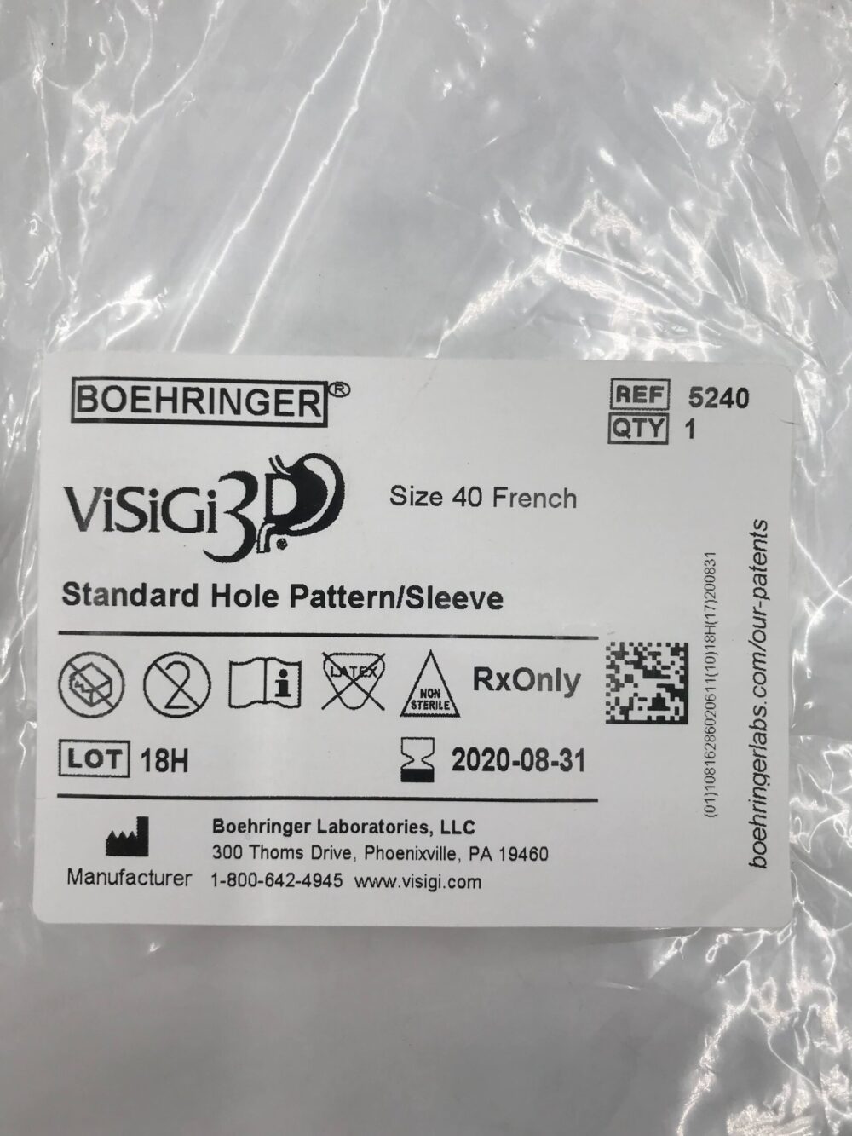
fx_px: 919
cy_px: 568
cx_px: 426
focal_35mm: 28
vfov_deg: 63.4
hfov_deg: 49.8
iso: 20
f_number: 1.8
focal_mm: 3.99
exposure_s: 1/163
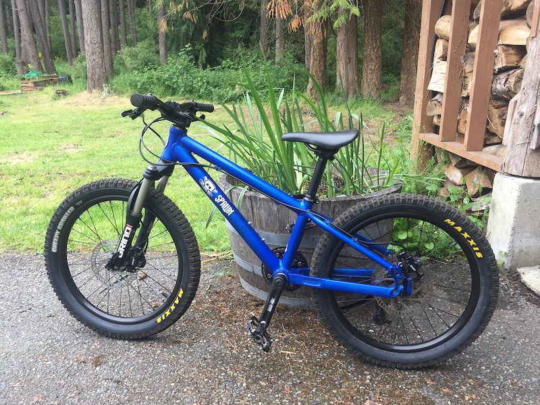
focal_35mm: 29
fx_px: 452
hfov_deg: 61.7
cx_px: 270
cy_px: 202
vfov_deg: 48.2
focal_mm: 4.15
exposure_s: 1/60
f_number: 2.2
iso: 32
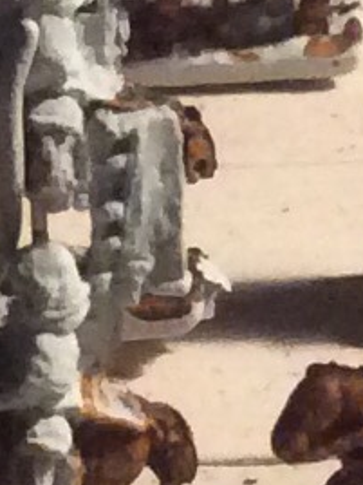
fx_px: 4320
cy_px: 320
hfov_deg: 4.7
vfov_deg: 6.4
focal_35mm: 309
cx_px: -365
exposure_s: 1/20
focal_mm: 3.3
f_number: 2.4
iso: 320
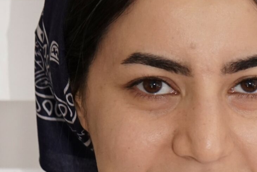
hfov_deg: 8.4
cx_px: 199
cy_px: 233
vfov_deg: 5.6
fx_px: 1750
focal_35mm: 245
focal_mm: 70
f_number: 5.6
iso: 1250
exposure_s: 1/160
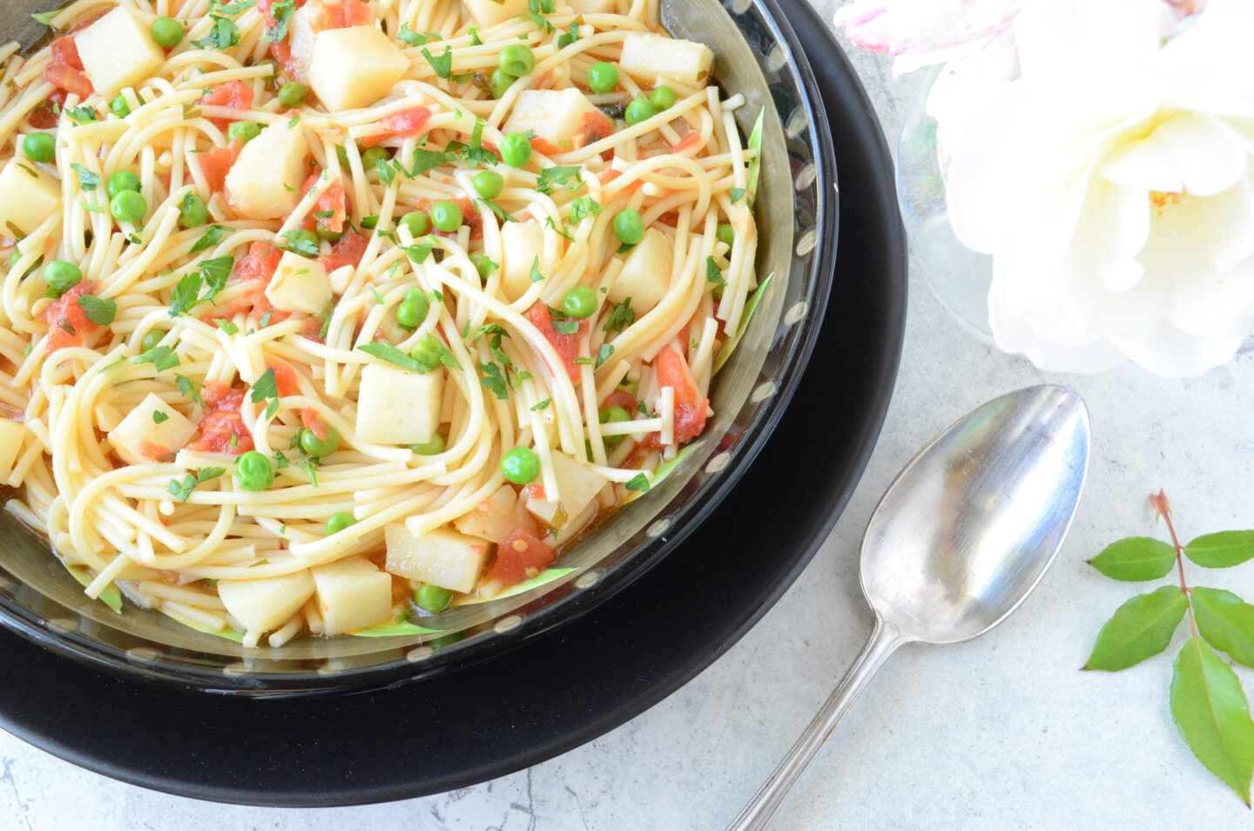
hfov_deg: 46.5
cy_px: 416
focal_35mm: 42
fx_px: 1460
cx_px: 627
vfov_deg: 31.8
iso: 400
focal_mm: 28
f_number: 9
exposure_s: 1/10
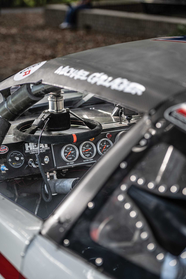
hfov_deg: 15.2
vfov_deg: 22.6
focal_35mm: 90
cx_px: 93
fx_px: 697
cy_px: 140
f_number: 3.5
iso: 160
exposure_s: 1/200
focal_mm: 90
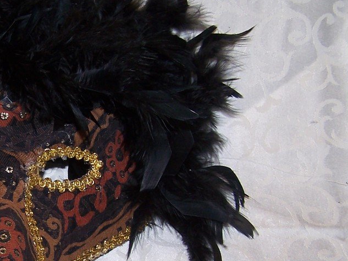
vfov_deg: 17.4
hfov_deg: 22.5
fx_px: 845
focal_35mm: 84
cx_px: 7
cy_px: 214
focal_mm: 6.3
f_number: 2.8
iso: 80
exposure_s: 1/60
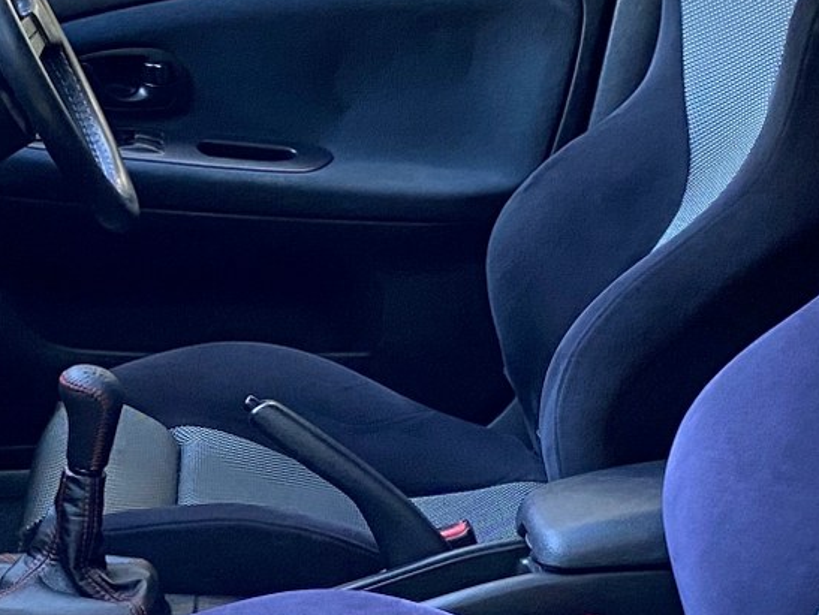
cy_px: 444
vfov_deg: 15.5
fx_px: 2249
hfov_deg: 20.5
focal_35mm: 95
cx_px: 189
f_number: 1.8
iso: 160
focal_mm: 4.25
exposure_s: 1/60
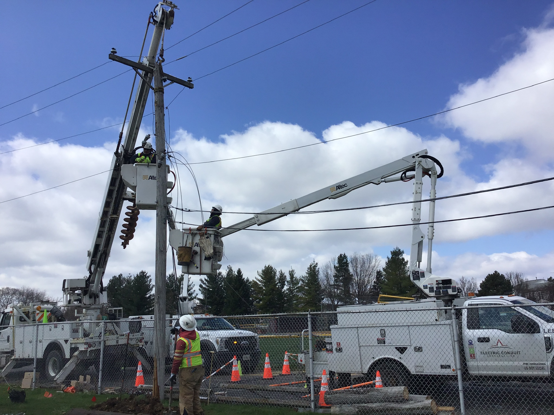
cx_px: 277
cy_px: 208
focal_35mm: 31
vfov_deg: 45.4
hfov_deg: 58.4
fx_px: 496
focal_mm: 3.3
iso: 25
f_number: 2.4
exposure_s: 1/2398
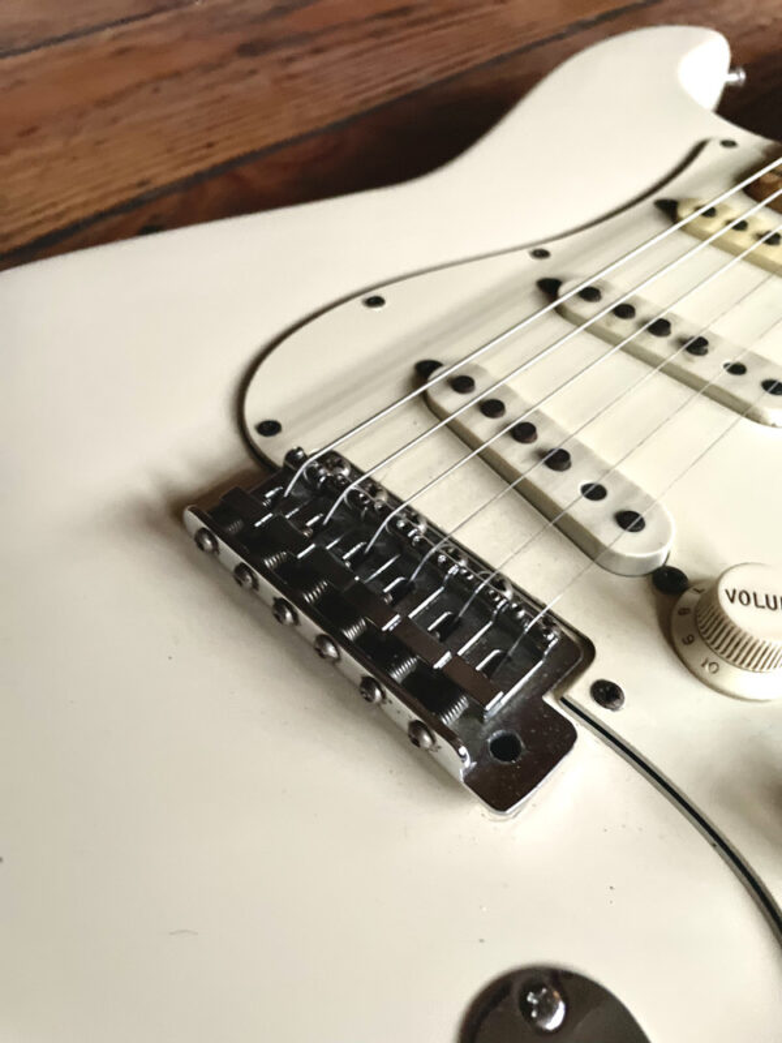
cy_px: 522
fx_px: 783
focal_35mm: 26
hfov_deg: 53.1
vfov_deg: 67.3
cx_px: 391
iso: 1000
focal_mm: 4.2
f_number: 1.6
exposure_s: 1/21
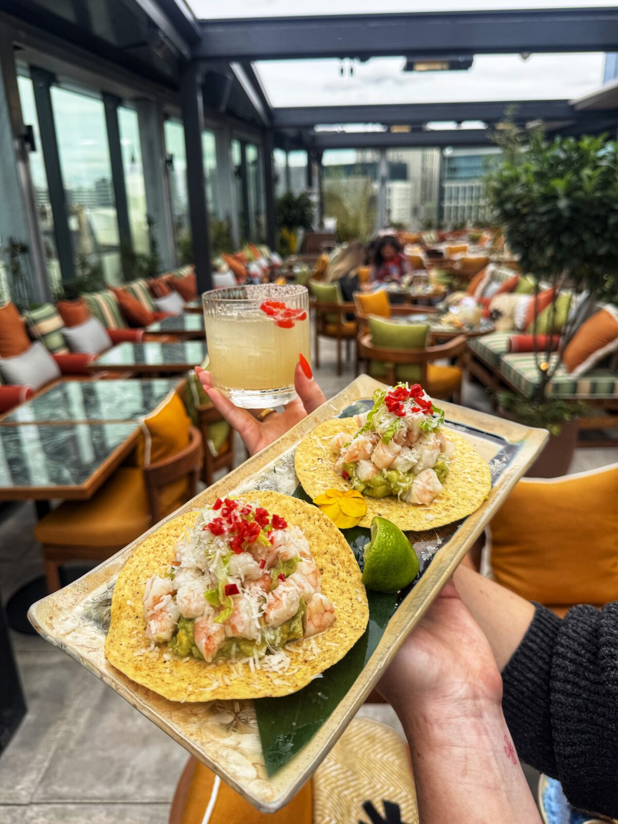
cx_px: 309
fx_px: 571
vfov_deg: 71.6
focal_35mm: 24
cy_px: 412
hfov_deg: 56.8
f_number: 1.78
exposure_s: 1/1869
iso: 80
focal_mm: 6.76
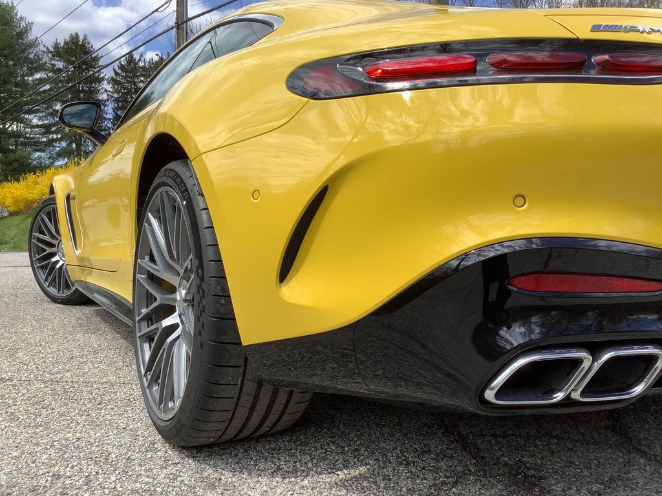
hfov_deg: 58.4
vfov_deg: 45.4
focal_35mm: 31
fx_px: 593
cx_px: 331
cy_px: 248
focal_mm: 3.3
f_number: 2.4
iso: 25
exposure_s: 1/1018
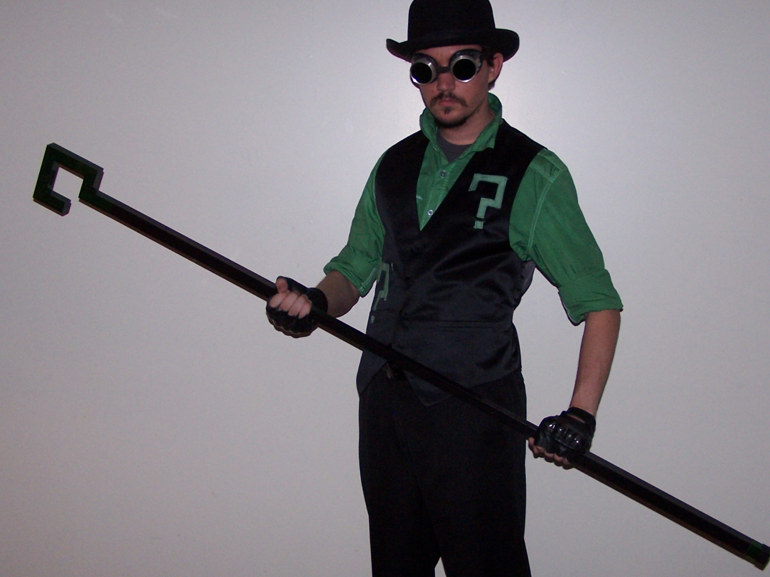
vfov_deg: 27.0
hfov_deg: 35.5
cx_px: 444
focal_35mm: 54
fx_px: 1201
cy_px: 293
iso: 140
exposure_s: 1/60
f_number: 2.9
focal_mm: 7.1
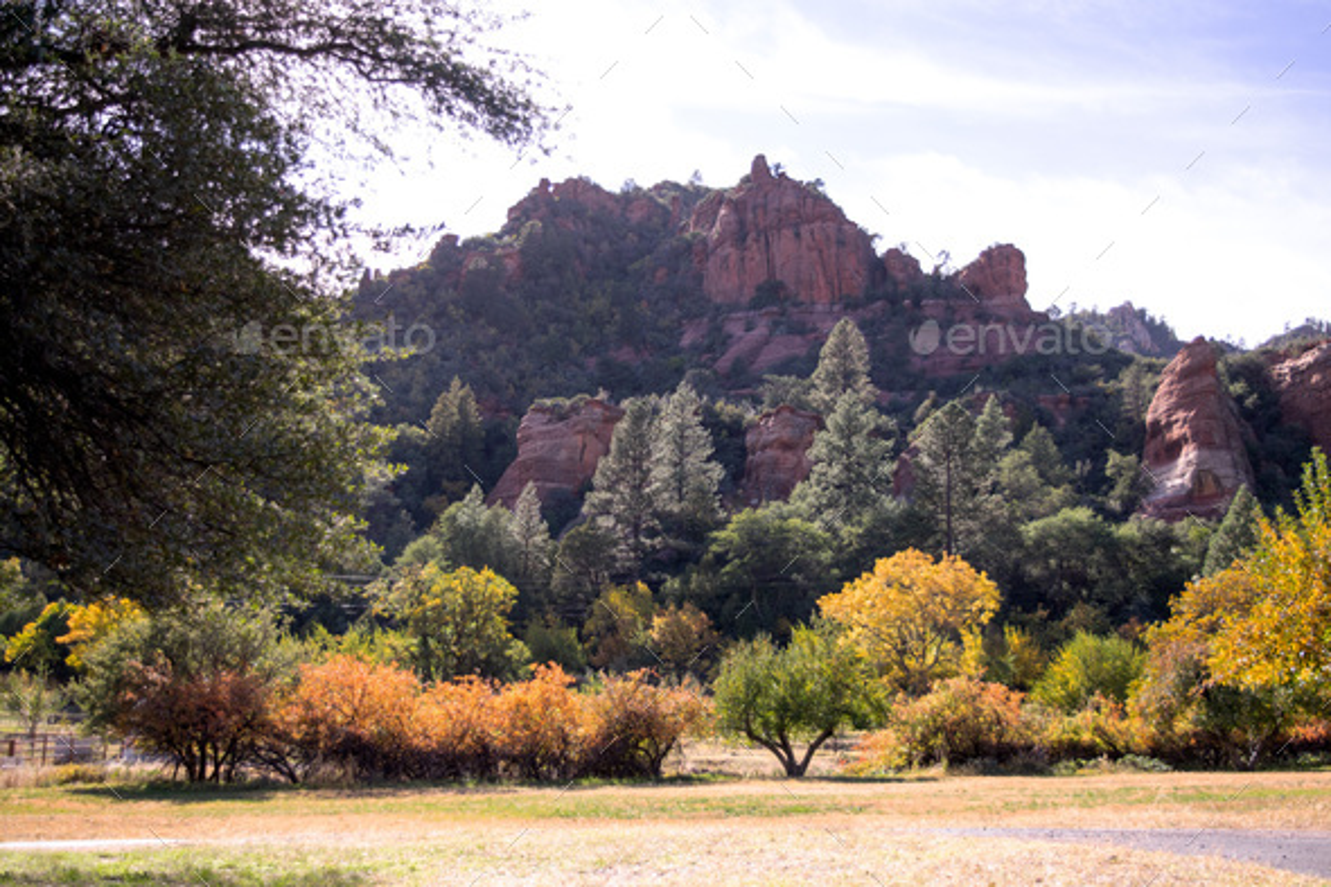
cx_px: 666
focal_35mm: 44
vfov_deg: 30.8
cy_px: 444
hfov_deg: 45.0
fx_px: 1608
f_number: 4.2
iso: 100
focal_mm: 29
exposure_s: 1/400
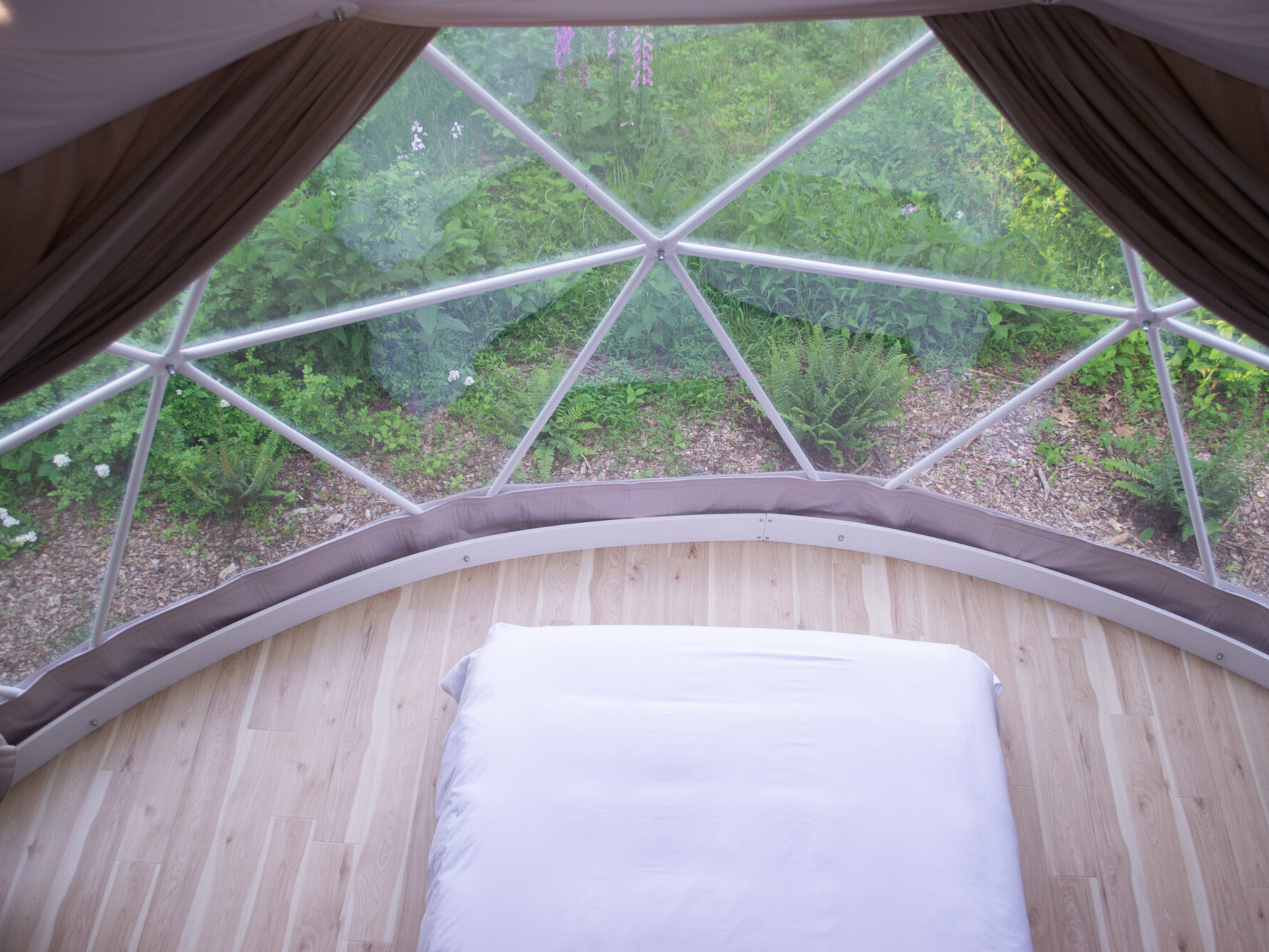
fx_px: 1100
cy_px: 476
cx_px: 623
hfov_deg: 60.0
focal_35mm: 30
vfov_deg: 46.8
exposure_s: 1/100
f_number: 5
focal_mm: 18
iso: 400
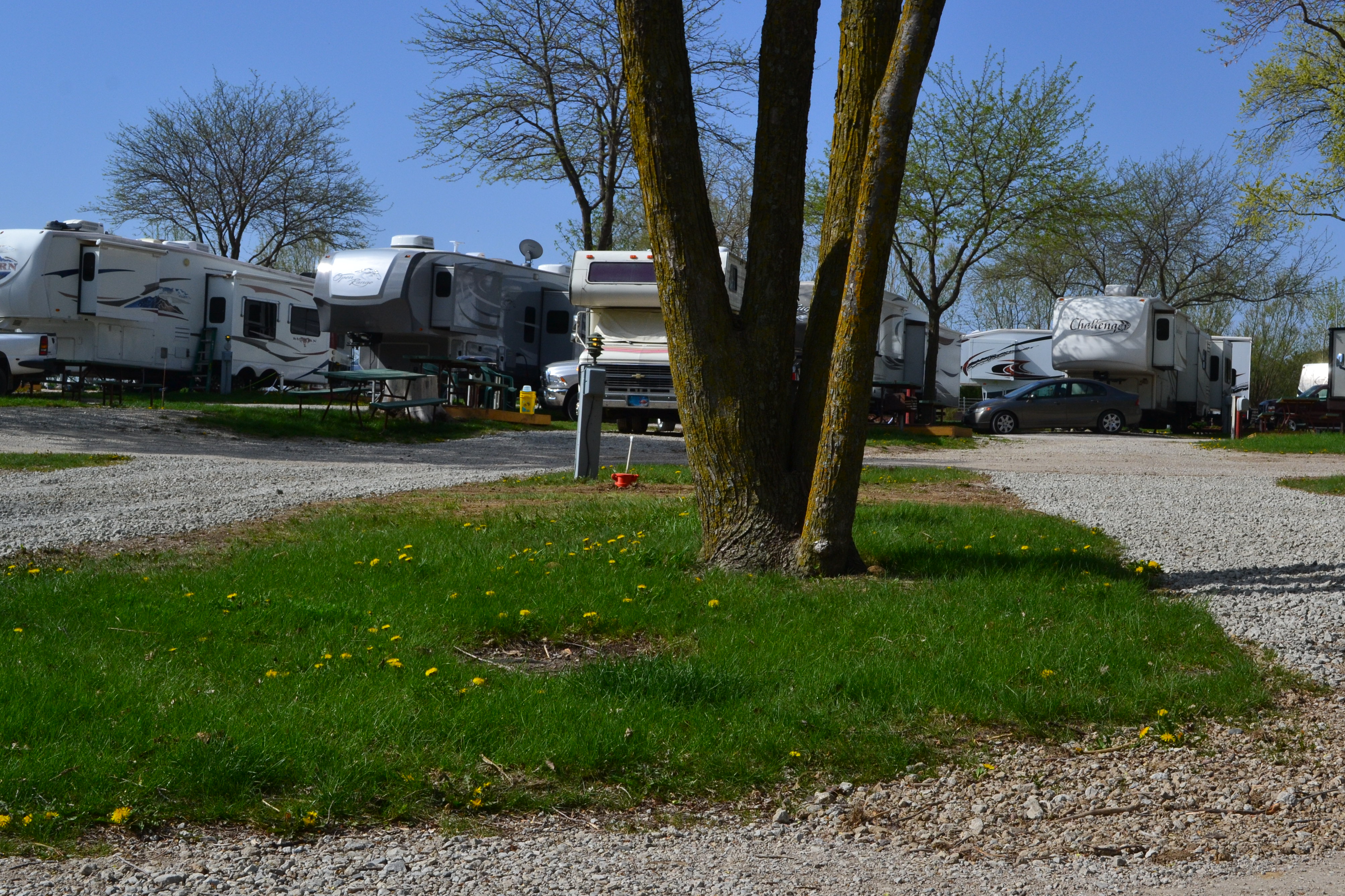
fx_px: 2055
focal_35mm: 55
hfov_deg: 36.2
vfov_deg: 24.6
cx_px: 749
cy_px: 433
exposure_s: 1/500
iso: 360
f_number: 11
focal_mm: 32
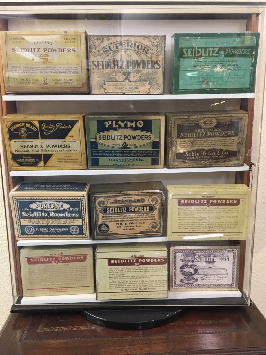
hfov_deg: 48.2
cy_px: 178
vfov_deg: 61.7
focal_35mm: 29
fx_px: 297
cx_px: 133
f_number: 2.2
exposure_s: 1/30
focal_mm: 4.15
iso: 125
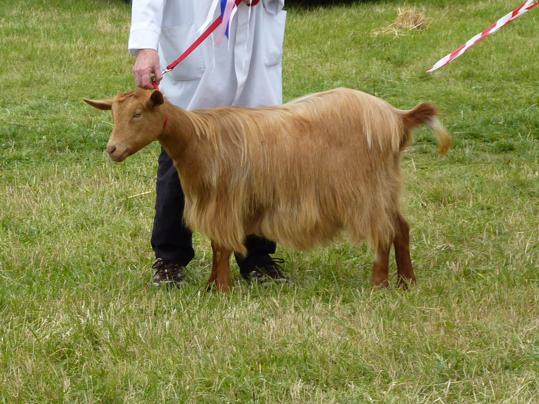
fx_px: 2694
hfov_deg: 11.4
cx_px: 270
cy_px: 202
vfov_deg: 8.6
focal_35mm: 173
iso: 80
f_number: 4.3
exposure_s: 1/200
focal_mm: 15.8
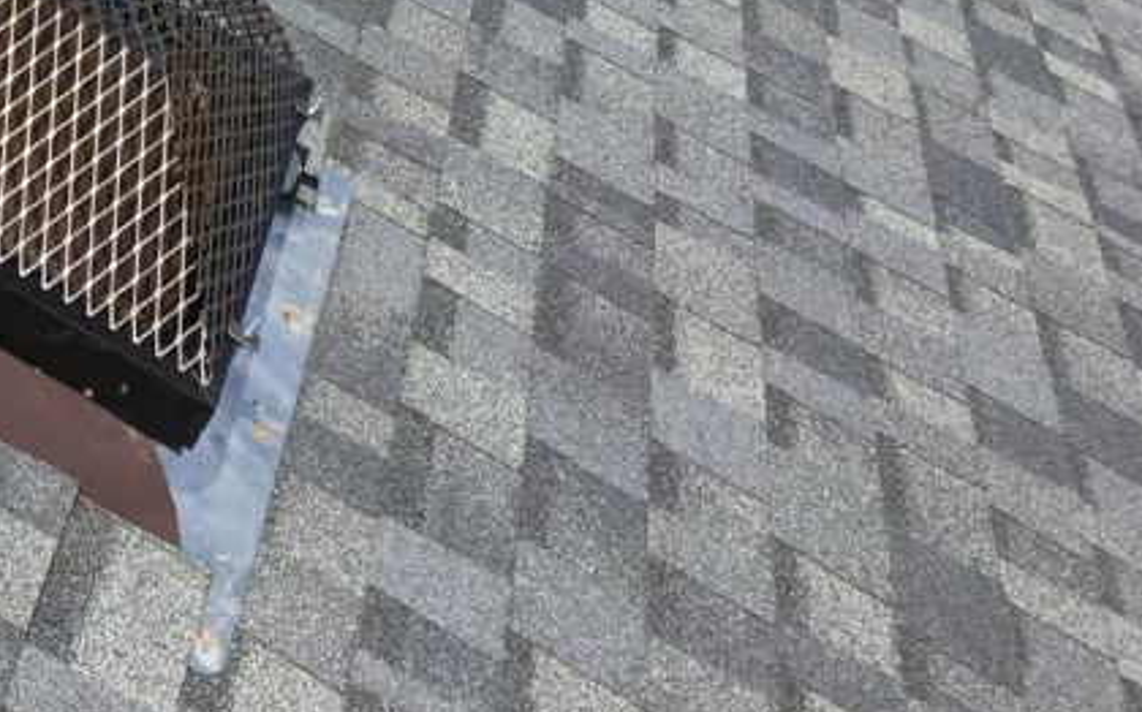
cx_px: -182
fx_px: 2333
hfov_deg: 25.1
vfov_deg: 16.1
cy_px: -318
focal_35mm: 75
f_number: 2.2
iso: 25
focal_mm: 4.15
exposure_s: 1/1832
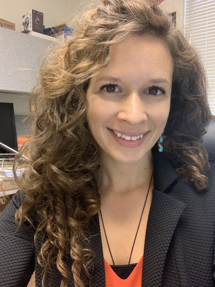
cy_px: 144
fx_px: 265
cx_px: 108
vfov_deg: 56.8
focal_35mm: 32
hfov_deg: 44.2
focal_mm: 2.87
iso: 250
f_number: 2.2
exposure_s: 1/60
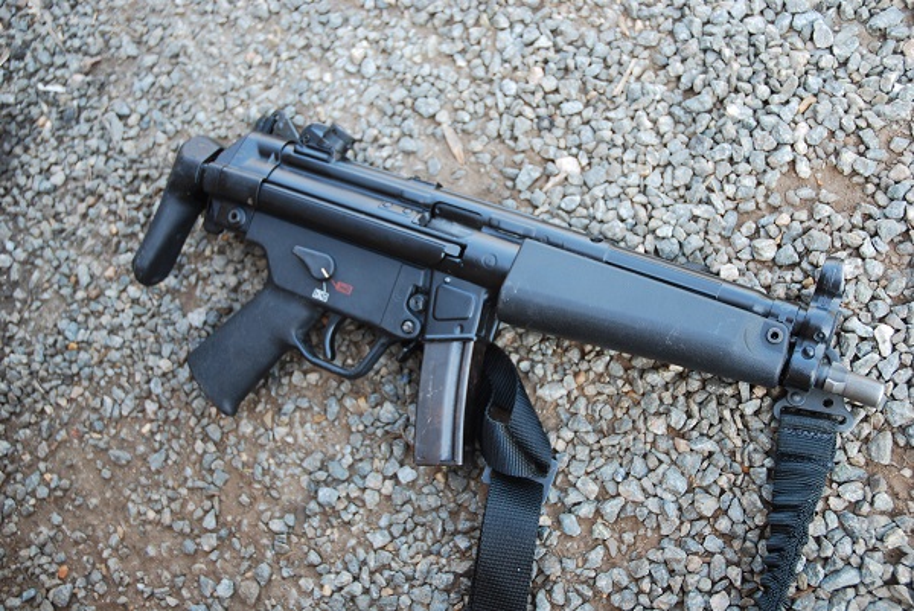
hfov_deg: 51.3
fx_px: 953
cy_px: 306
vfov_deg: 35.5
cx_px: 457
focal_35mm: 38
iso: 200
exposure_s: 1/50
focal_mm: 25
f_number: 3.8
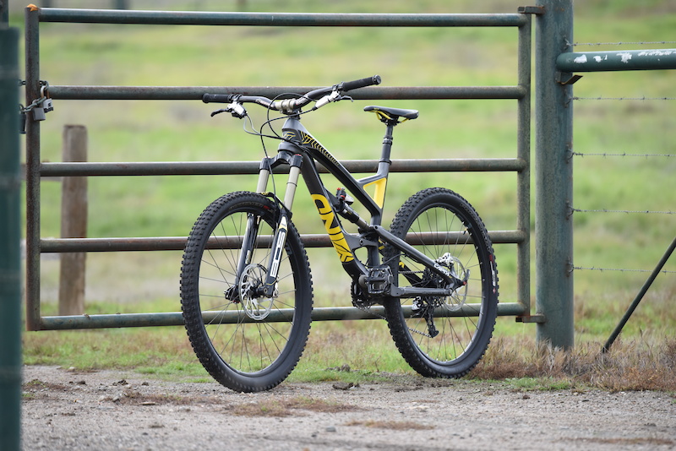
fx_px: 6950
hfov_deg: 5.6
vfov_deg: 3.7
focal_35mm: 370
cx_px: 338
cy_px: 226
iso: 1250
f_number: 5.6
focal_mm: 370
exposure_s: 1/500
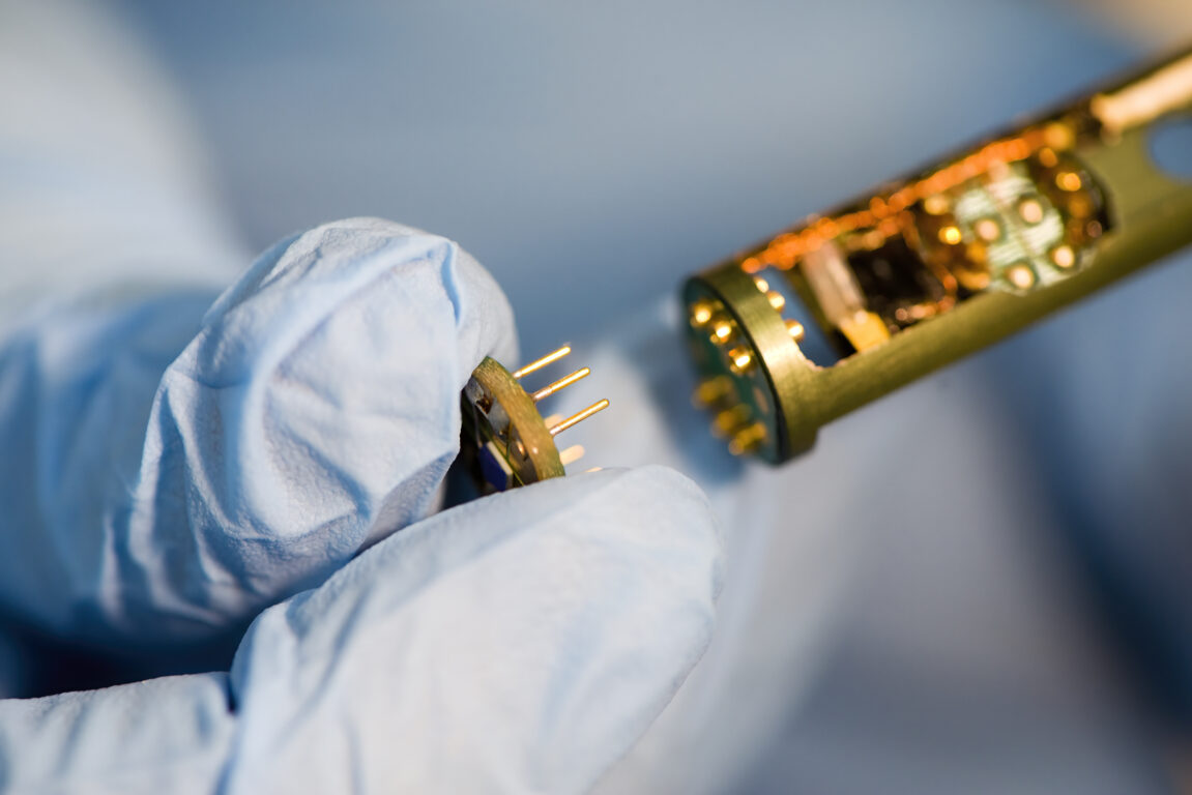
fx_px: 3477
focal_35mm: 105
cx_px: 596
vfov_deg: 13.0
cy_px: 398
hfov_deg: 19.5
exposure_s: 1/100
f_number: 4.5
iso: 1600
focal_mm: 105
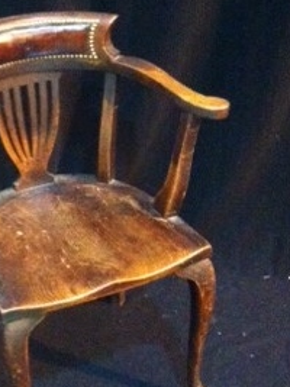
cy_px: 199
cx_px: 71
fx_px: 626
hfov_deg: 25.8
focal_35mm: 56
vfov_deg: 34.4
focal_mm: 3.85
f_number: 2.8
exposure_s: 1/15
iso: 1000
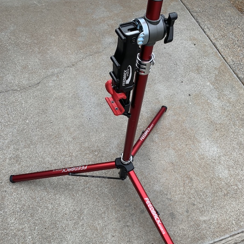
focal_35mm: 31
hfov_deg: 52.5
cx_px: 123
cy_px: 153
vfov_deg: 52.0
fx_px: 247
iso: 25
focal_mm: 4.25
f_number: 1.8
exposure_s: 1/142
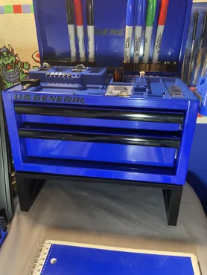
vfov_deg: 65.2
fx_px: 215
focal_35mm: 27
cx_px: 106
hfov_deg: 51.4
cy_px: 129
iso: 640
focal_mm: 5.1
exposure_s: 1/40
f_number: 1.6
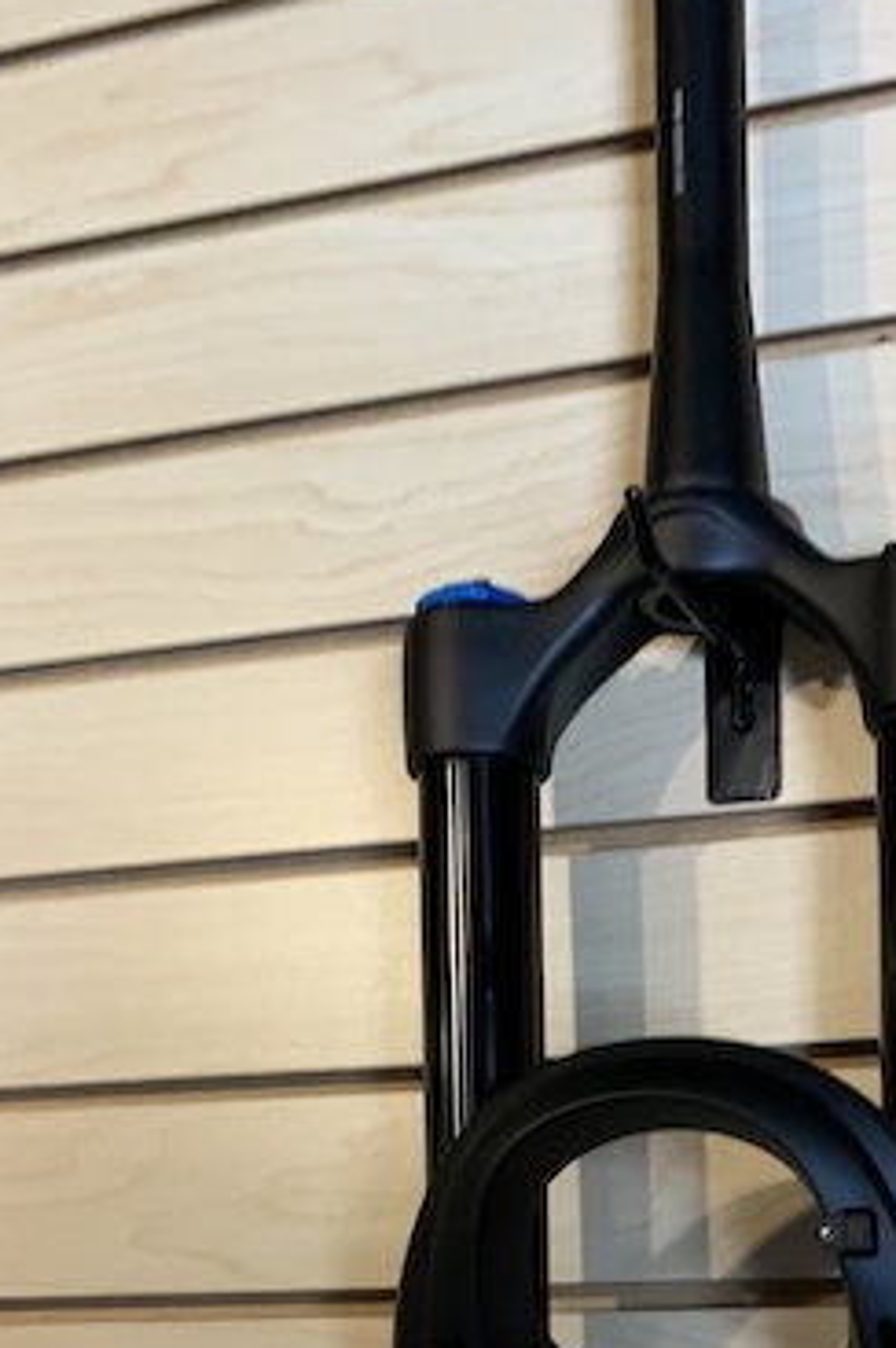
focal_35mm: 59
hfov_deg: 22.5
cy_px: 1421
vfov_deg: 30.9
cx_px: 775
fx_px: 2207
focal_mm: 4.25
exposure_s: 1/49
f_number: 1.8
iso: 100
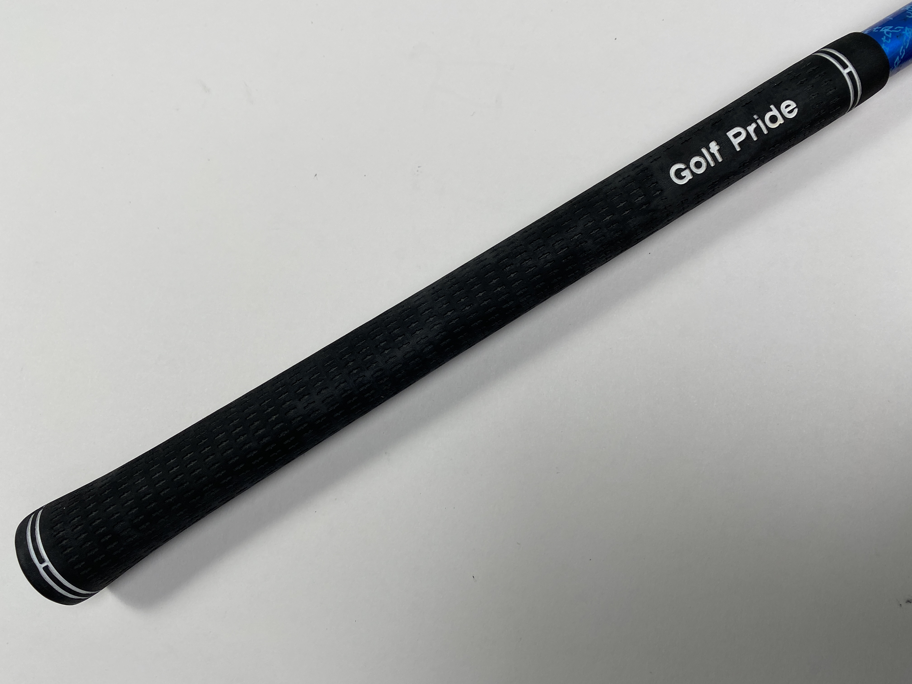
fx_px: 685
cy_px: 342
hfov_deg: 67.3
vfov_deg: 53.1
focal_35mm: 26
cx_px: 456
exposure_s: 1/316
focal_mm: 4.25
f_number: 1.8
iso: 32
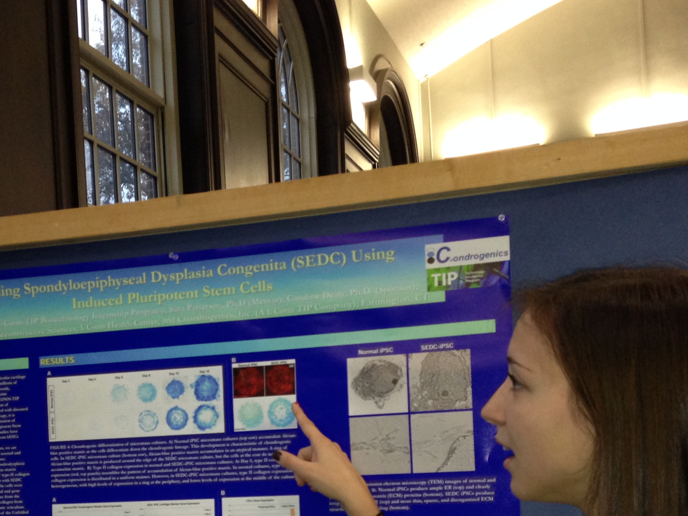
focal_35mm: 61
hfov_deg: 31.3
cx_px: 208
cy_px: 449
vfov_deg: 23.5
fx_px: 1212
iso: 160
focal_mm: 4.12
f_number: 2.4
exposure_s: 1/17
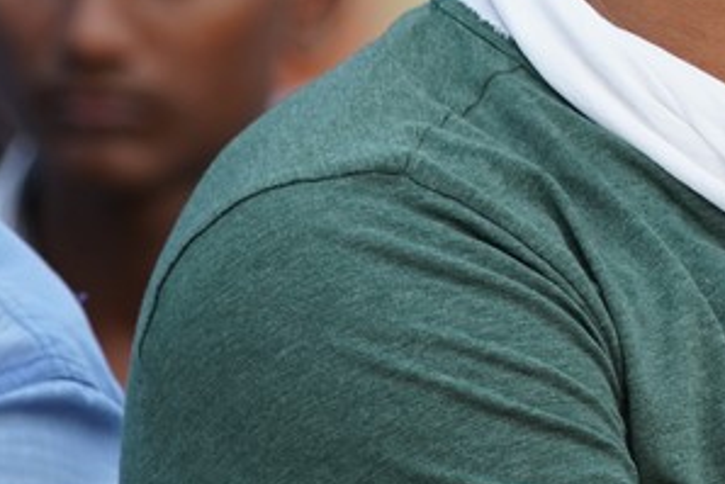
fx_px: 20027
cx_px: 1426
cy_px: 137
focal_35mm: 994
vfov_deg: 1.4
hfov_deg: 2.1
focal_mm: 185
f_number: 3.5
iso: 400
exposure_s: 1/200
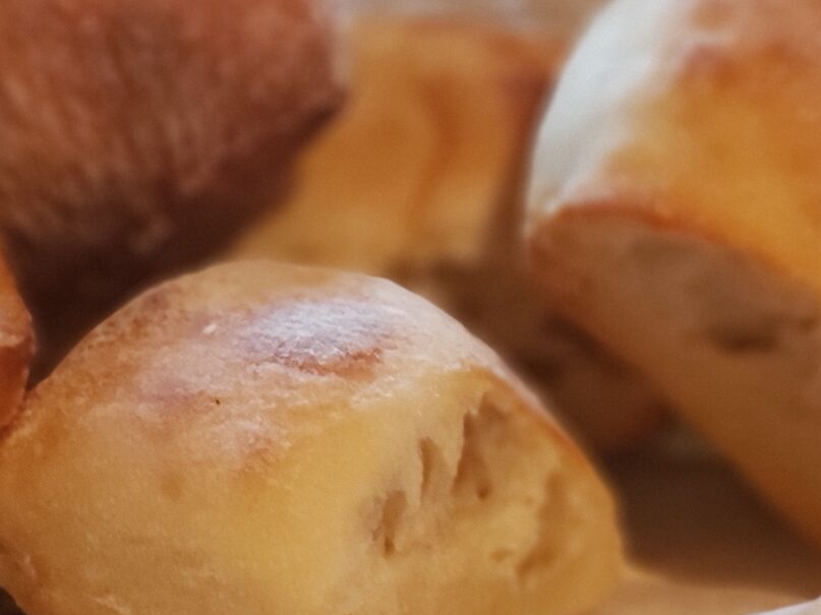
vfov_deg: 14.9
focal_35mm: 99
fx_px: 2348
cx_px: 293
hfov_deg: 19.8
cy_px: 260
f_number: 2.4
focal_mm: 6
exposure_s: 1/24
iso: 1000
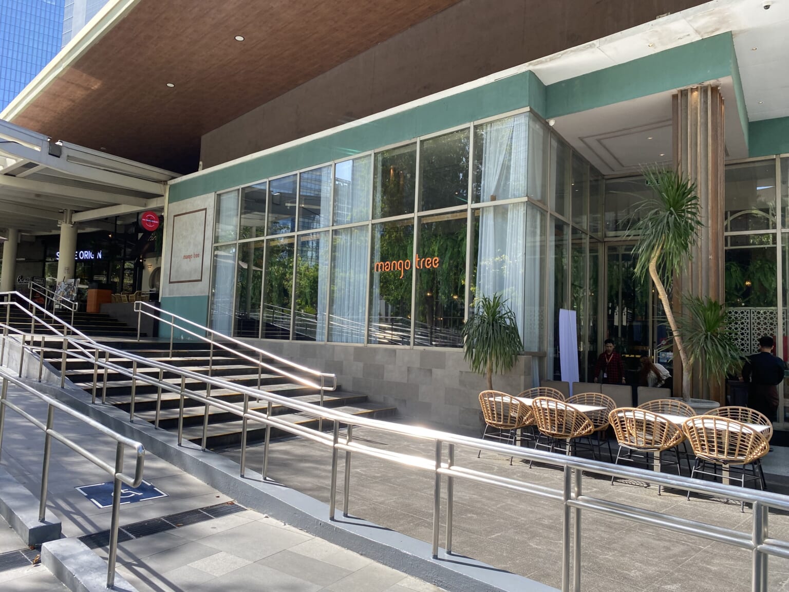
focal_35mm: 26
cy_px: 296
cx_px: 394
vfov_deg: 53.1
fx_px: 593
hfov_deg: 67.3
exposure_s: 1/398
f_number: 1.8
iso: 32
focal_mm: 4.25
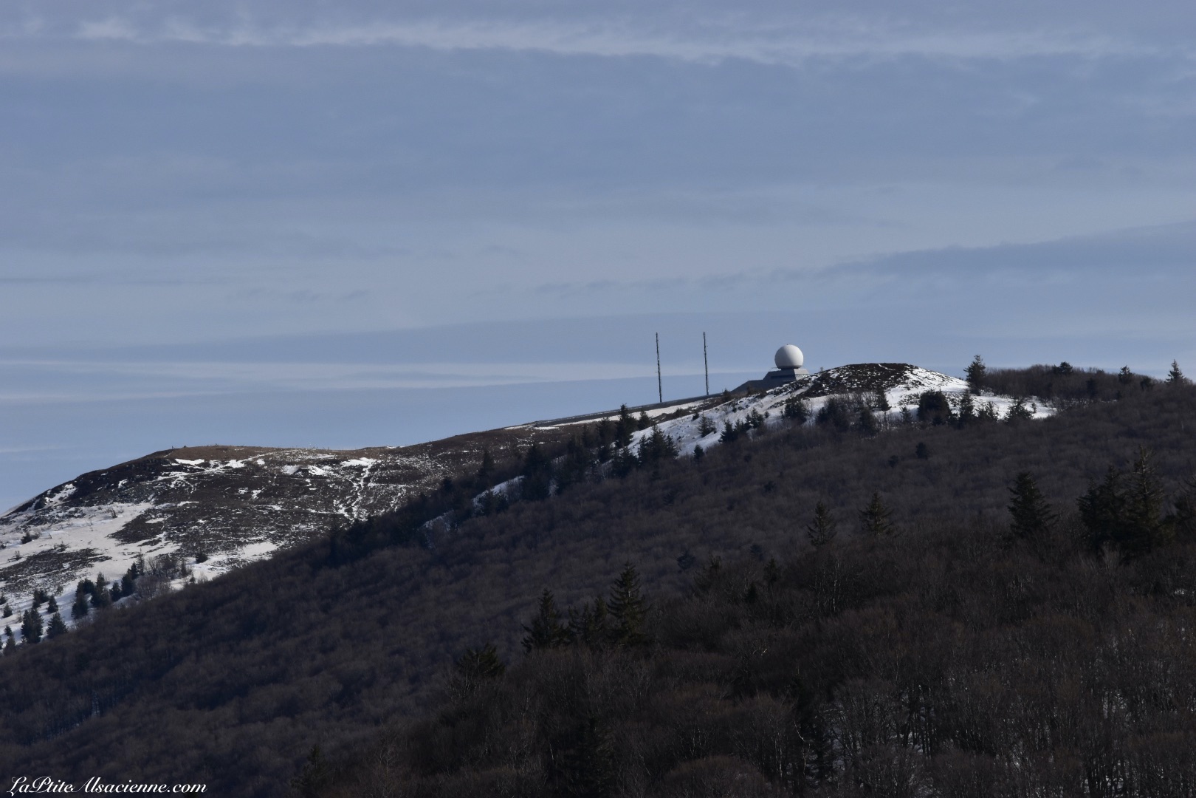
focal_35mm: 300
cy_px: 399
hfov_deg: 6.9
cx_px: 598
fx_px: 9966
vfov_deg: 4.6
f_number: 11
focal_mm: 200
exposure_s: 1/500
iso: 250
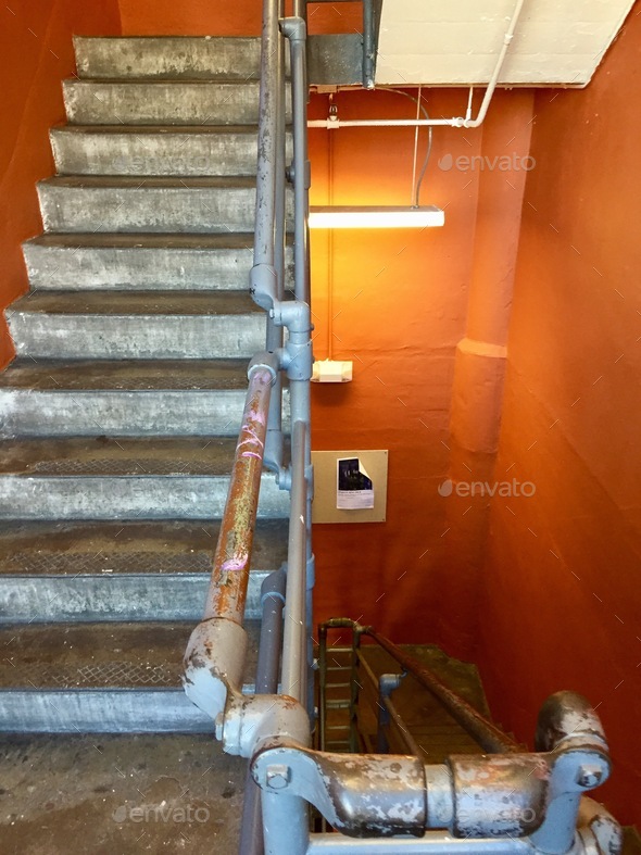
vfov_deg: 61.7
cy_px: 428
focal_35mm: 29
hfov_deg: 48.2
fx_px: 716
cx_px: 320
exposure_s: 1/30
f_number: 2.2
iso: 125
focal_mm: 4.15
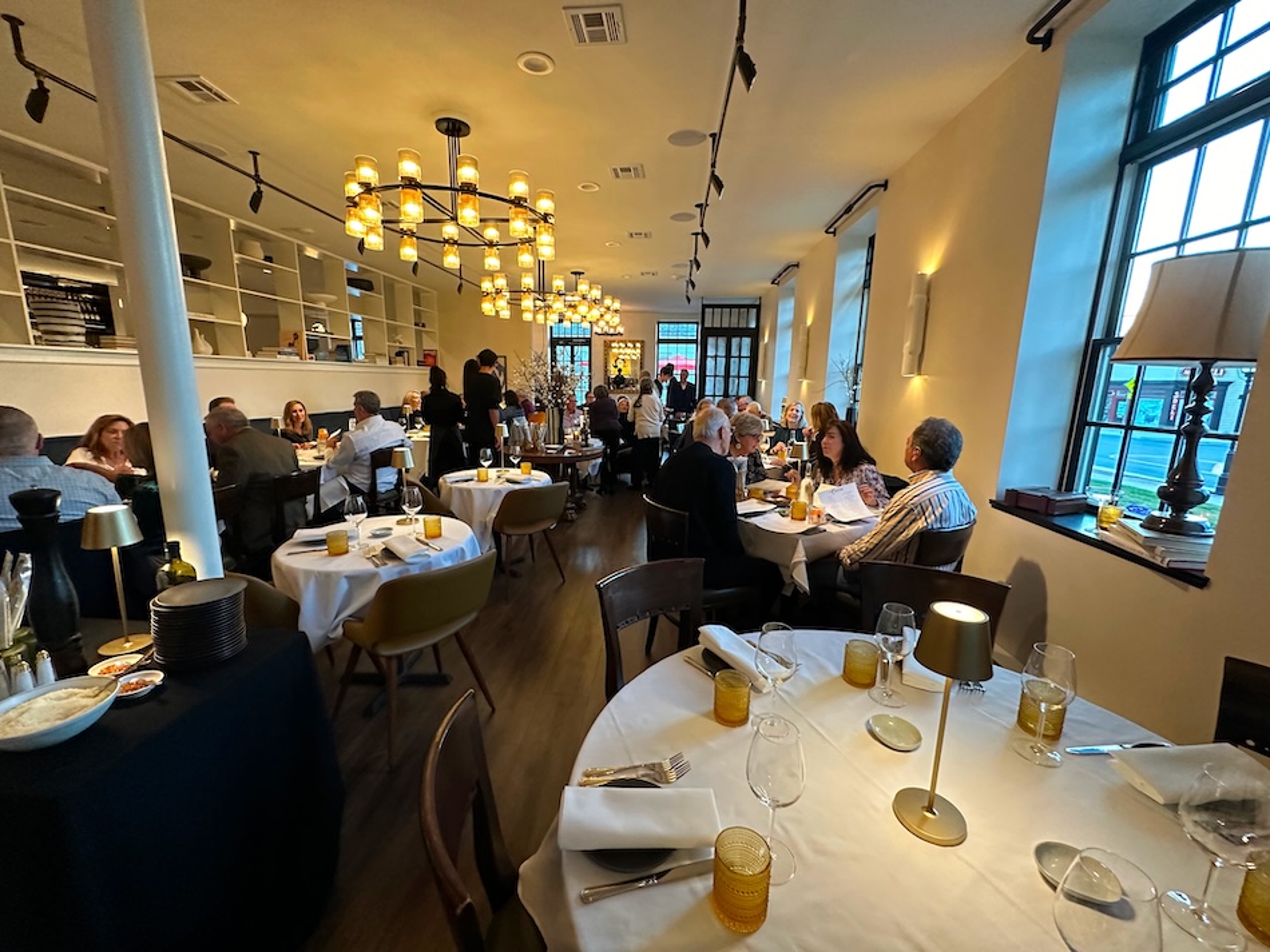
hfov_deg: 102.0
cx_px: 635
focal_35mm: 14
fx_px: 514
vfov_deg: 85.7
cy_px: 476
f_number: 2.2
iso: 500
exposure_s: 1/60
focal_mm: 2.22
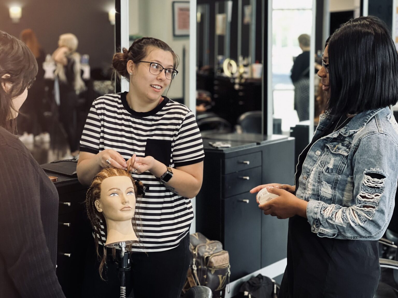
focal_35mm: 77
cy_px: 149
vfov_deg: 19.1
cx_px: 199
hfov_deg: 25.3
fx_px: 885
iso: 250
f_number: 2.8
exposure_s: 1/40
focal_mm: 9
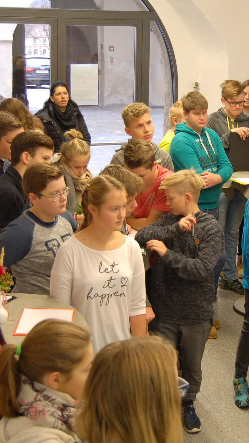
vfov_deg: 28.7
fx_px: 867
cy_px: 222
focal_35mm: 74
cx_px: 190
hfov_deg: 16.3
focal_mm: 31
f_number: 4.5
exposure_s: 1/40
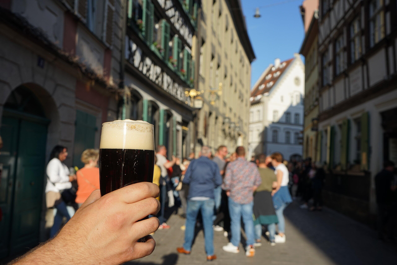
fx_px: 353
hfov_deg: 58.7
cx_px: 198
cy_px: 132
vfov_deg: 41.1
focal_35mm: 32
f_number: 7.1
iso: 100
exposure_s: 1/250
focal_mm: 32
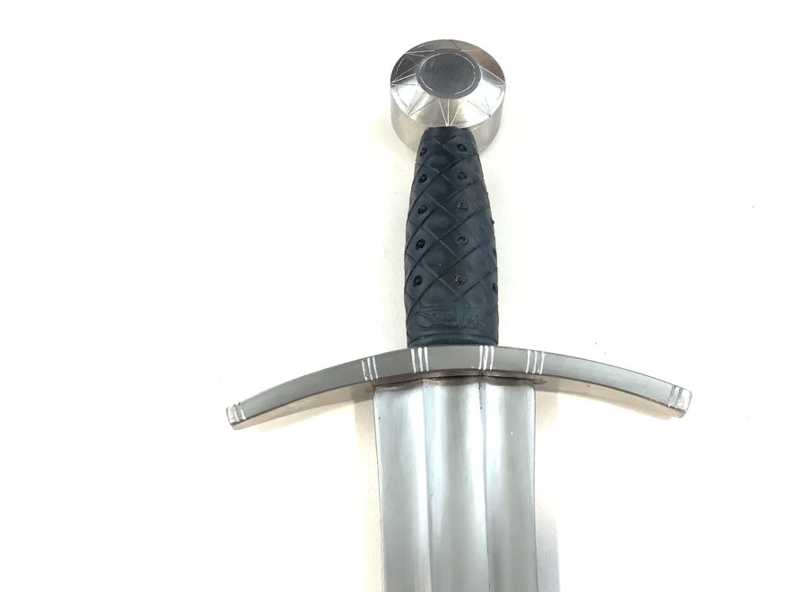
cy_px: 306
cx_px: 446
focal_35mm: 36
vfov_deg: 39.6
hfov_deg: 51.2
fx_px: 821
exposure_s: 1/60
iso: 250
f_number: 2.4
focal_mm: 3.3
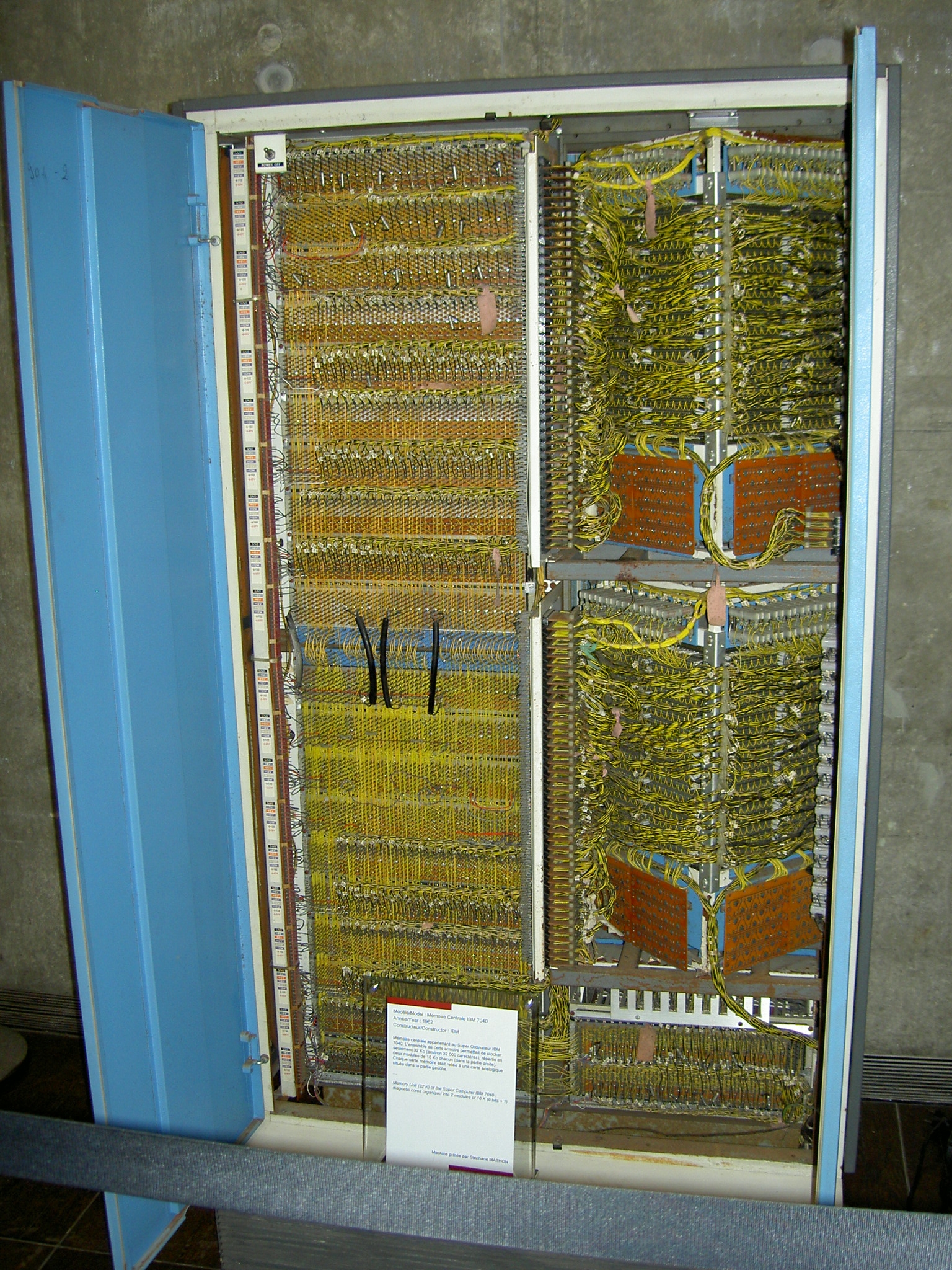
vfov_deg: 47.9
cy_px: 635
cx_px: 476
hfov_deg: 36.8
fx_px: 1430
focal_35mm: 39
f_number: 2.8
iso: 100
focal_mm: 8
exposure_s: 1/59.5
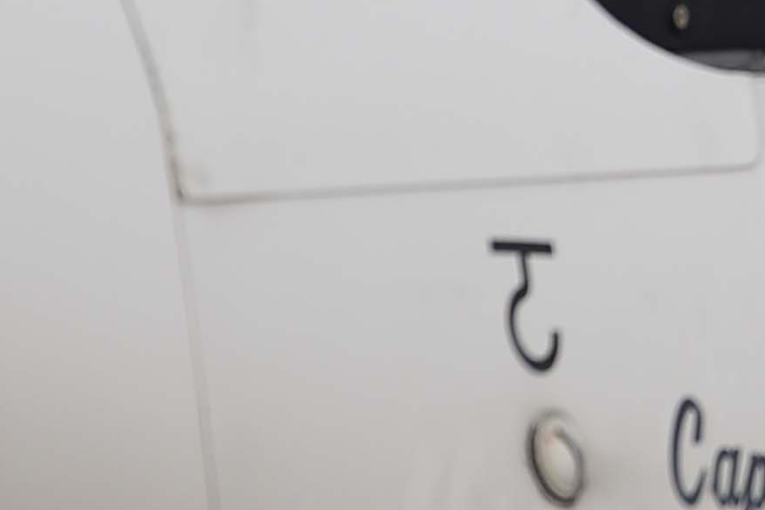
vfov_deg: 1.0
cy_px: -710
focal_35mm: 1379
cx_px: 1716
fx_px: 29301
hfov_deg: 1.5
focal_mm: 200
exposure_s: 1/800
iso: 160
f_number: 4
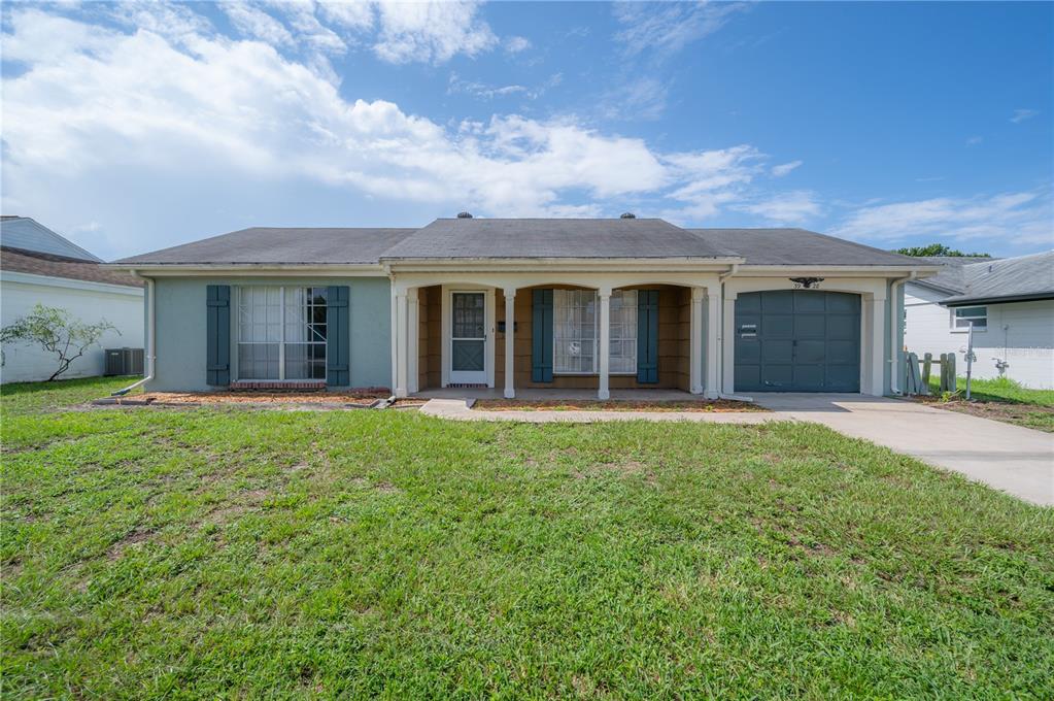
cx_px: 527
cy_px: 350
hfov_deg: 104.3
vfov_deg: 81.1
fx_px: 409
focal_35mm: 14
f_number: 10
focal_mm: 14
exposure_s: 1/640
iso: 320
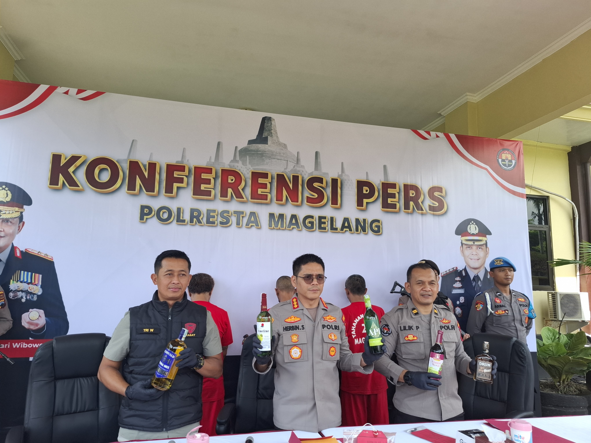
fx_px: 393
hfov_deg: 73.9
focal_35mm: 23
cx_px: 296
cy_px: 222
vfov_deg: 58.9
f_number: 1.8
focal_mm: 5.54
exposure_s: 1/228
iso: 50
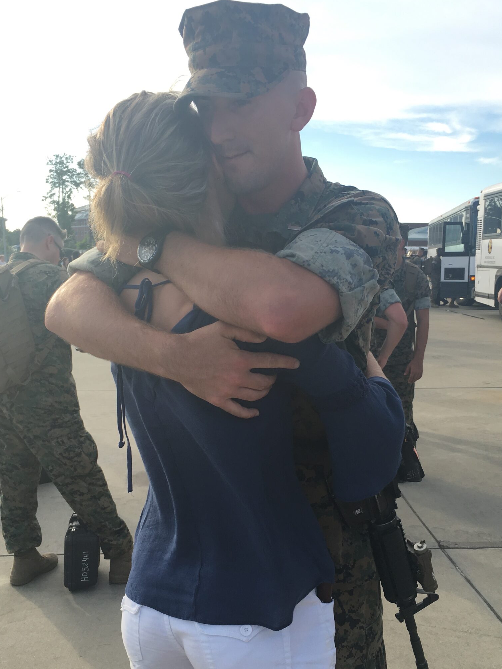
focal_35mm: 37
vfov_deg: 49.9
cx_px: 264
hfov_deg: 38.7
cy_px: 391
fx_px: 715
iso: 25
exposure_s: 1/425
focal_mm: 4.15
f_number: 2.2
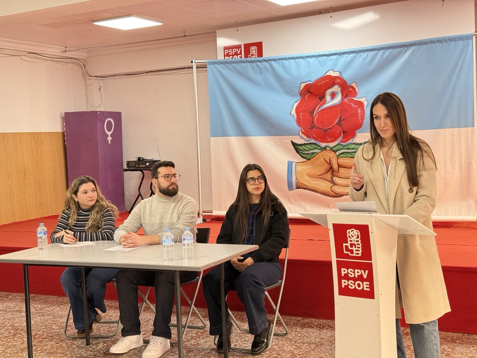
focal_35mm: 48
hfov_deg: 39.7
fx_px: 661
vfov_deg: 30.3
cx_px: 238
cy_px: 179
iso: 160
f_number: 1.78
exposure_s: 1/60
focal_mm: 6.76
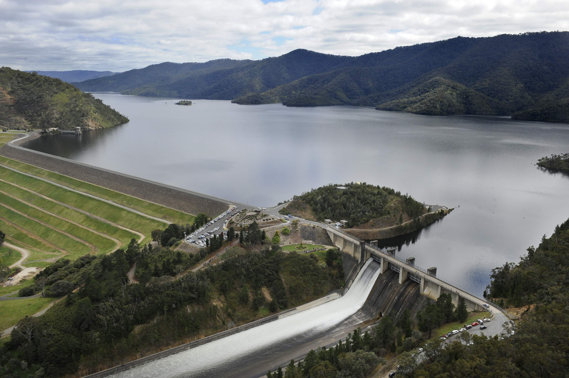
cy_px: 189
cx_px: 284
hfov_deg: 63.7
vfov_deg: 44.9
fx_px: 458
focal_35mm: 29
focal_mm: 29
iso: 500
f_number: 9
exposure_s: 1/800
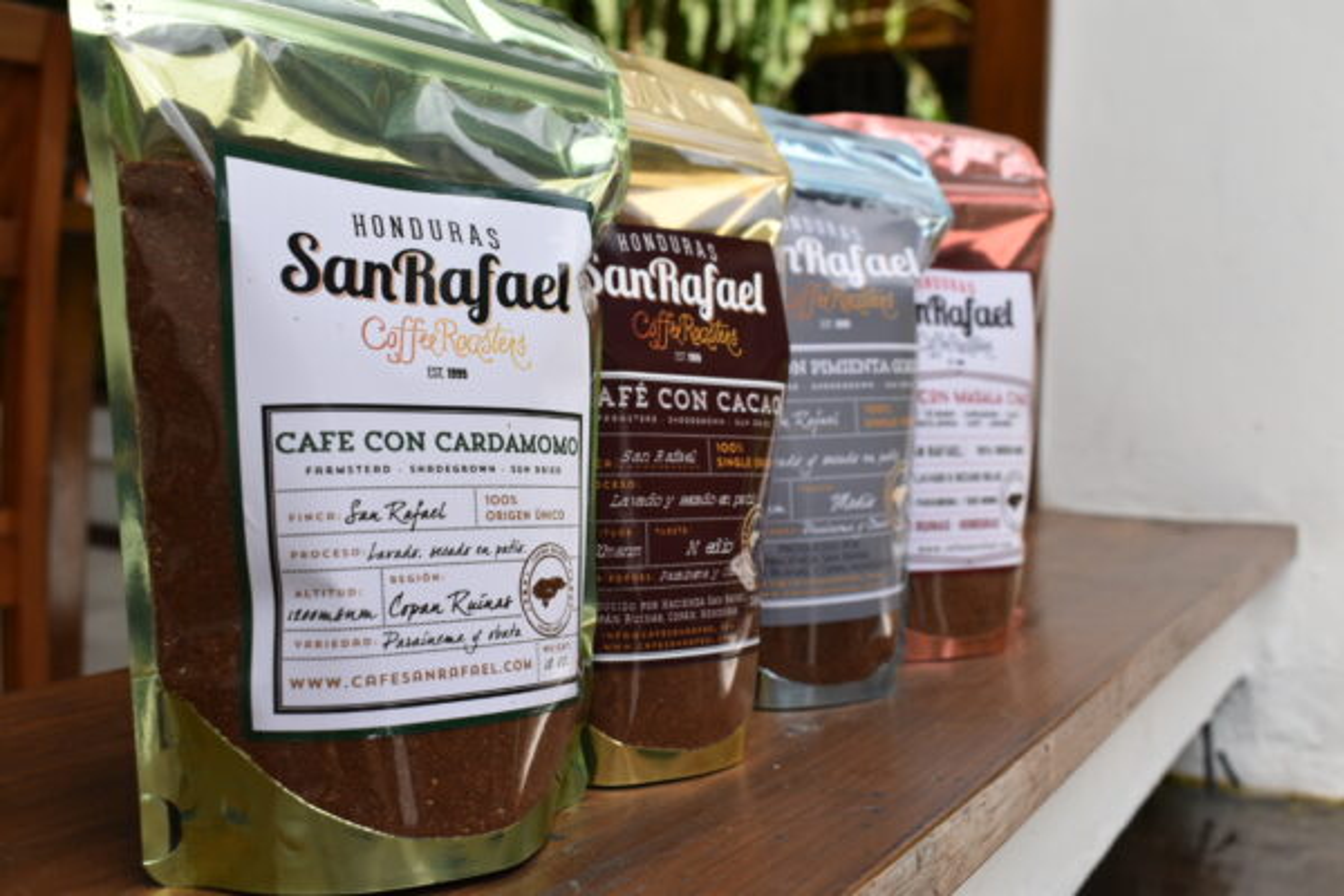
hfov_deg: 49.6
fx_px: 1456
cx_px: 672
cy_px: 448
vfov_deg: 34.2
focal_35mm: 39
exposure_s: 1/400
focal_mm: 26
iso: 200
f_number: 7.1
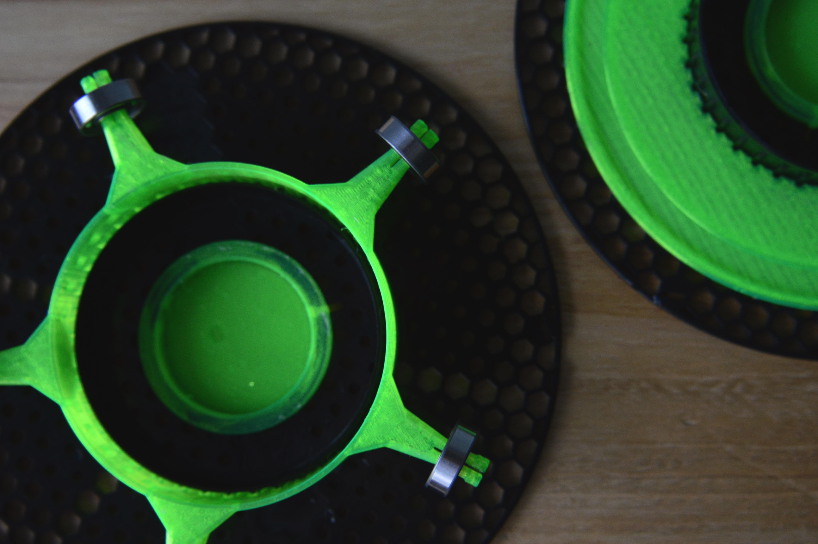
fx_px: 1192
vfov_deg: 25.7
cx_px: 409
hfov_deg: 37.9
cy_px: 272
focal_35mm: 52
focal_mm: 35
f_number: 4
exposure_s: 1/200
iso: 400
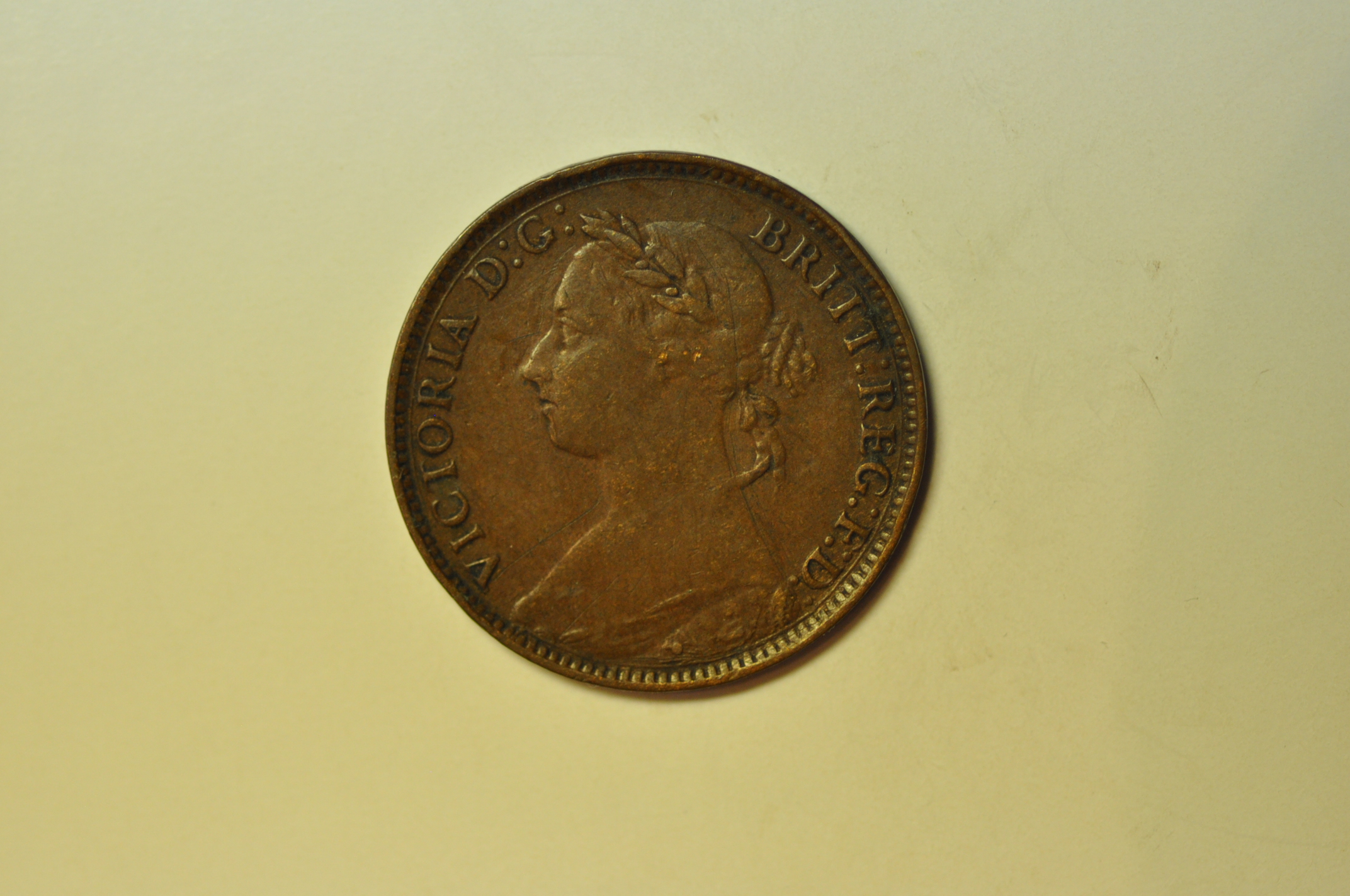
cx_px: 675
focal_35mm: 90
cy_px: 448
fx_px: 3371
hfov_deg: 22.6
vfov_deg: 15.2
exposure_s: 1/250
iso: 640
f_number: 4
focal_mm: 60
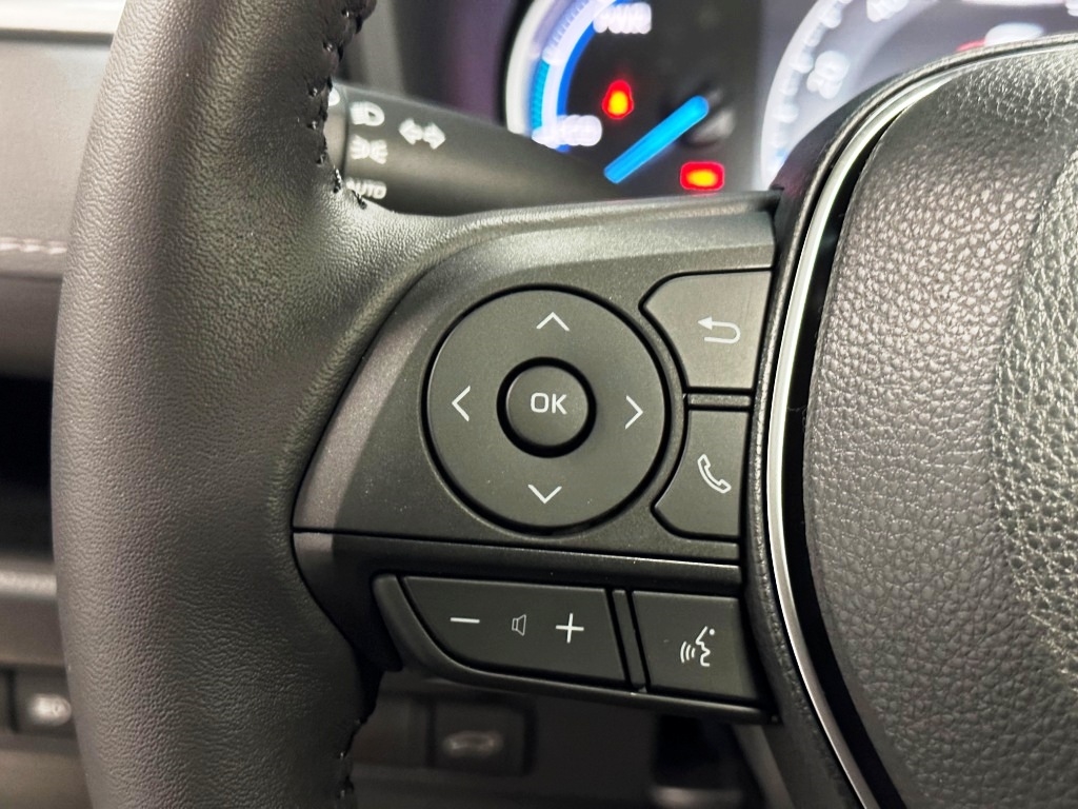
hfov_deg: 39.7
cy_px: 404
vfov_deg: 30.3
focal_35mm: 48
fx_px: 1495
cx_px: 539
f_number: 1.78
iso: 640
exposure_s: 1/24
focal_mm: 6.86
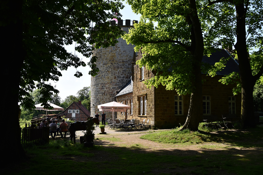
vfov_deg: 41.7
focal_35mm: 32
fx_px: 230
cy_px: 88
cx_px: 132
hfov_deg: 59.5
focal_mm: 21
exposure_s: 1/250
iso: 100
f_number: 8
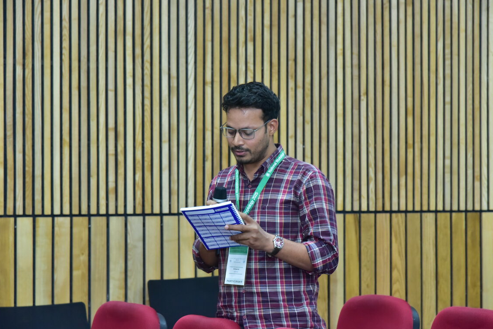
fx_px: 1452
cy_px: 163
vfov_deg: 12.9
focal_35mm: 106
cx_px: 255
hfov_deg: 19.3
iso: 4000
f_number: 5.6
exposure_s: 1/125
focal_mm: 100
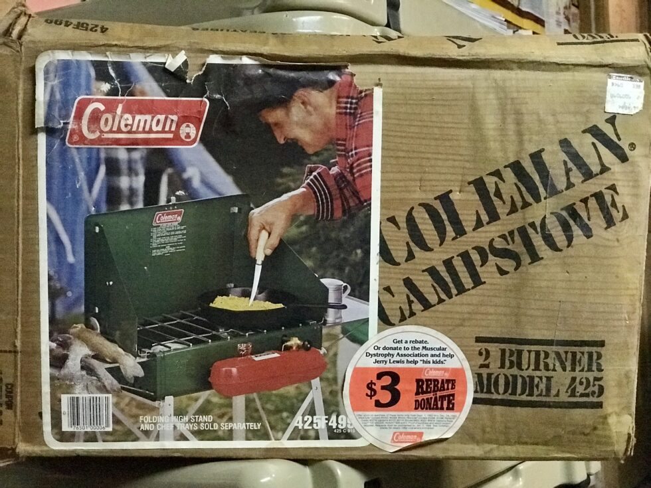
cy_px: 244
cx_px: 326
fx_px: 1072
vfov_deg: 25.7
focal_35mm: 57
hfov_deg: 33.8
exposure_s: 1/90
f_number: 2.8
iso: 1250
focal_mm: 6.6
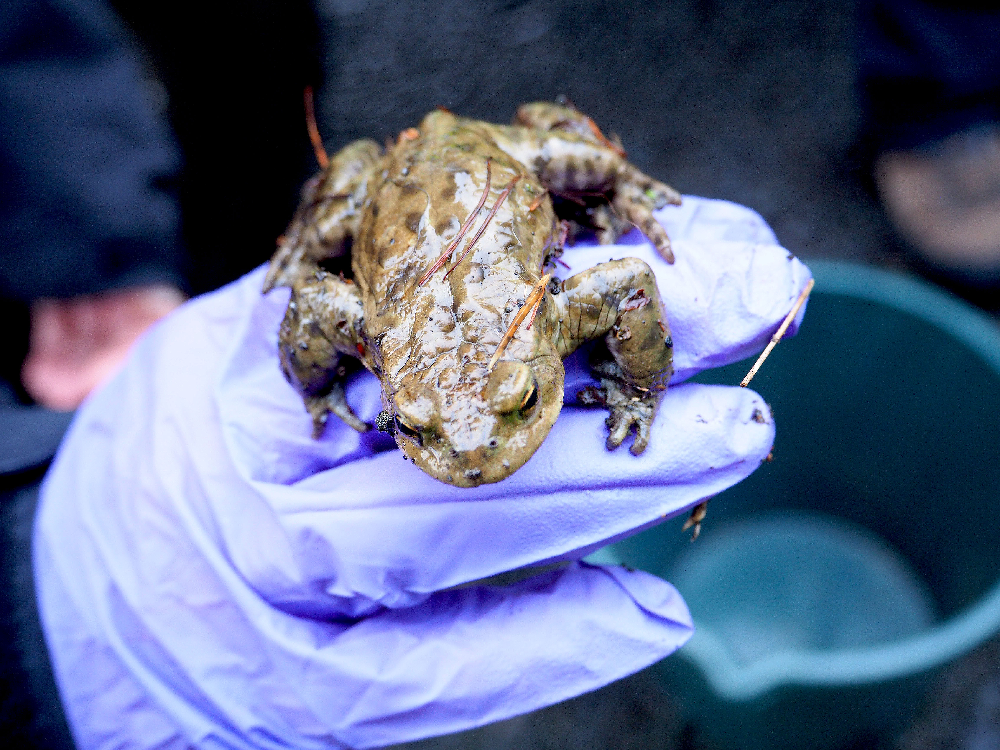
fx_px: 1271
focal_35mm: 44
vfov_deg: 32.9
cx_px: 500
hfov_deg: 42.9
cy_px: 375
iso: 640
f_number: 4.3
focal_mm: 22
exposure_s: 1/60
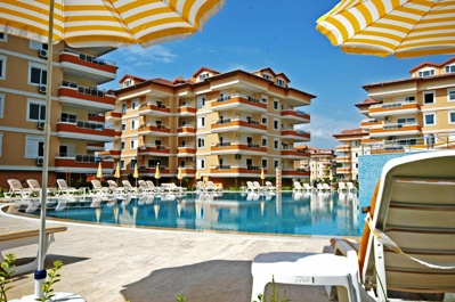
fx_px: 379
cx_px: 228
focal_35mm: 30
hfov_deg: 62.0
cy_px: 151
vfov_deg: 43.5
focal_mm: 20
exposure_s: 1/500
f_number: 11
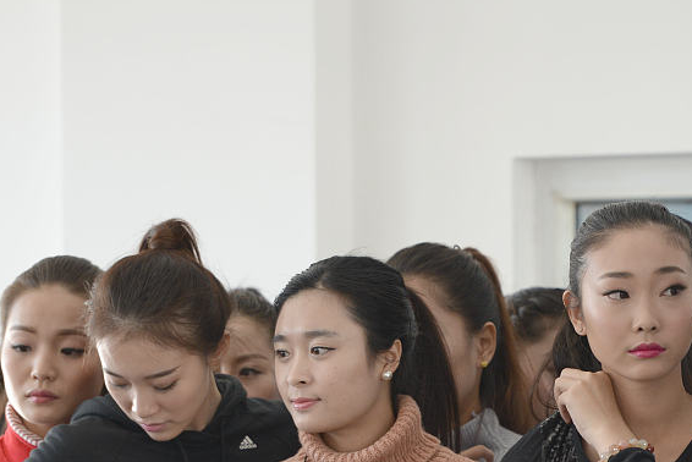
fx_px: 7750
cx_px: 572
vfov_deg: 3.4
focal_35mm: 403
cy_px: 464
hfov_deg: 5.1
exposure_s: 1/250
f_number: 2.8
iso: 500
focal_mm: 190
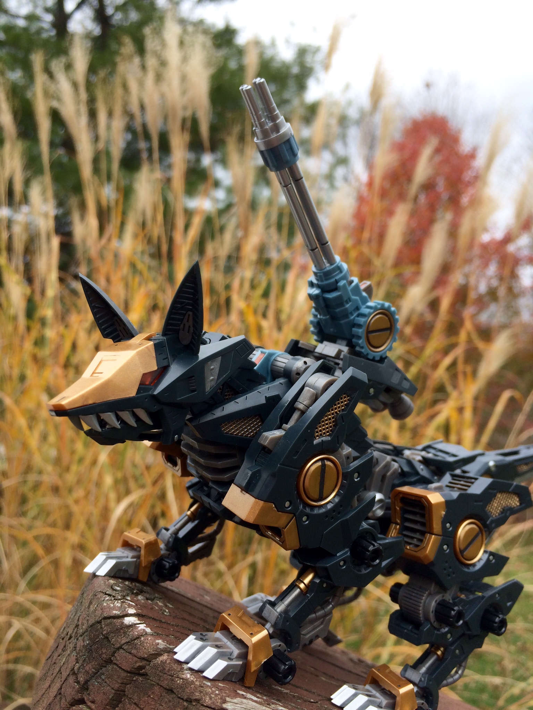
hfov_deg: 48.2
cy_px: 355
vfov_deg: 61.7
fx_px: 595
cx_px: 266
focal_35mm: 29
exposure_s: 1/410
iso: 32
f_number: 2.2
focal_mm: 4.15
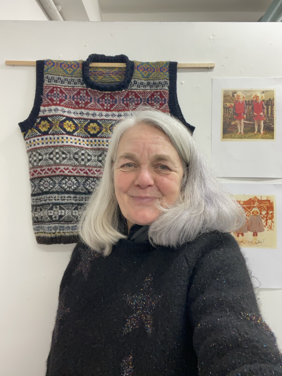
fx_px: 272
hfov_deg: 54.9
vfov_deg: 69.3
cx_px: 142
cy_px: 172
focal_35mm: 25
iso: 100
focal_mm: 2.71
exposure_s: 1/50
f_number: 2.2
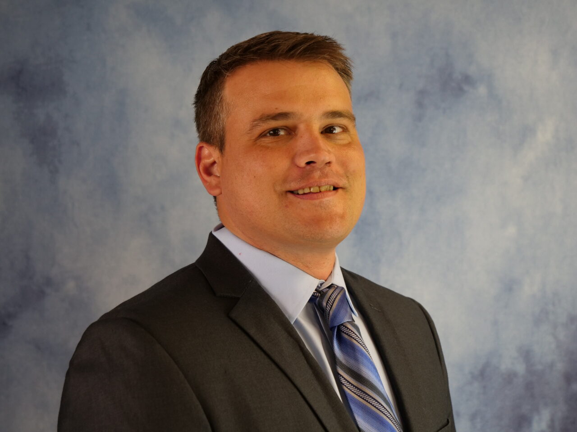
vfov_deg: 20.4
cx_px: 288
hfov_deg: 27.0
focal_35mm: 72
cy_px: 216
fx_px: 1200
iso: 640
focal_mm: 36
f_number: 3.9
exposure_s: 1/80
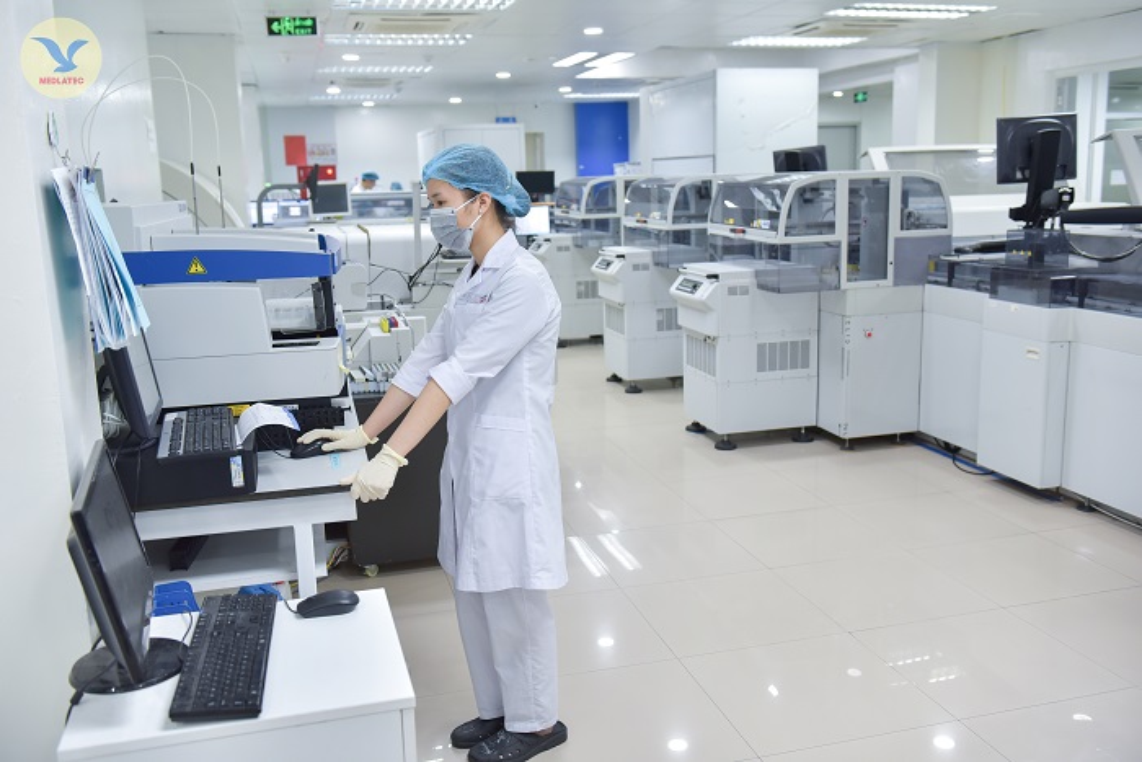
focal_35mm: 32
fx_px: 1015
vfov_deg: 41.1
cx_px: 571
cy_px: 381
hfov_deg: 58.7
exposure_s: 1/100
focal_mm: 32
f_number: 4
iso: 800
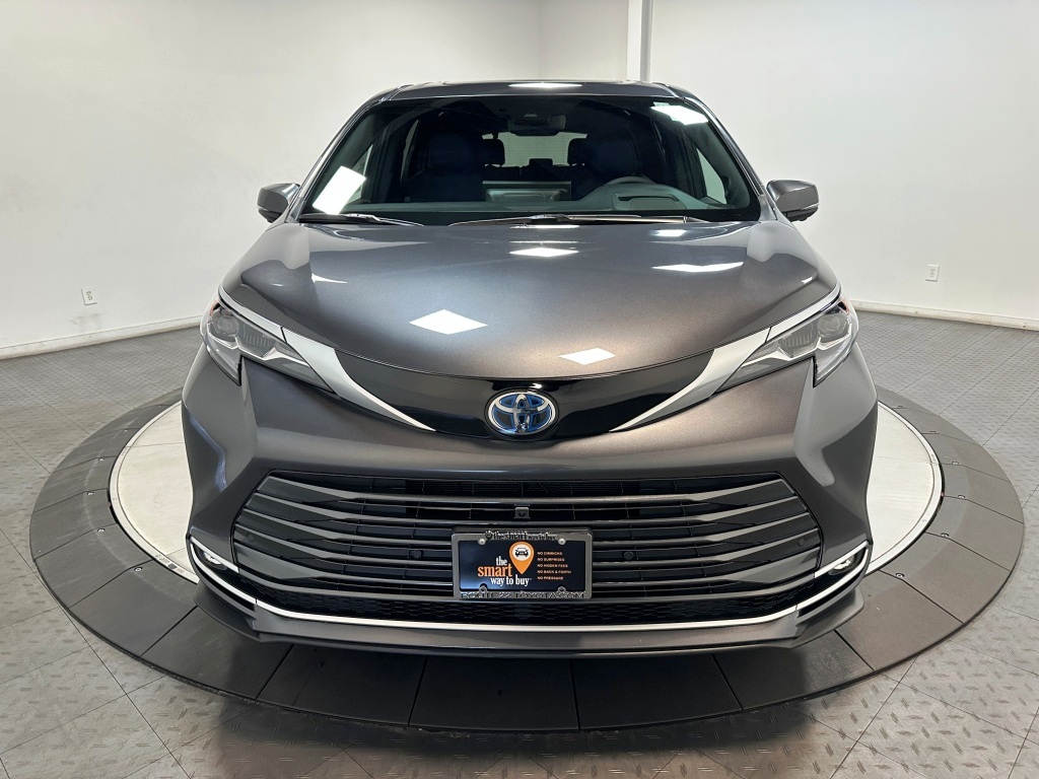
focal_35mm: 24
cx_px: 520
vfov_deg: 56.8
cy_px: 390
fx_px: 720
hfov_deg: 71.6
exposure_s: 1/60
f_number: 1.78
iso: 320
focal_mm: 6.86
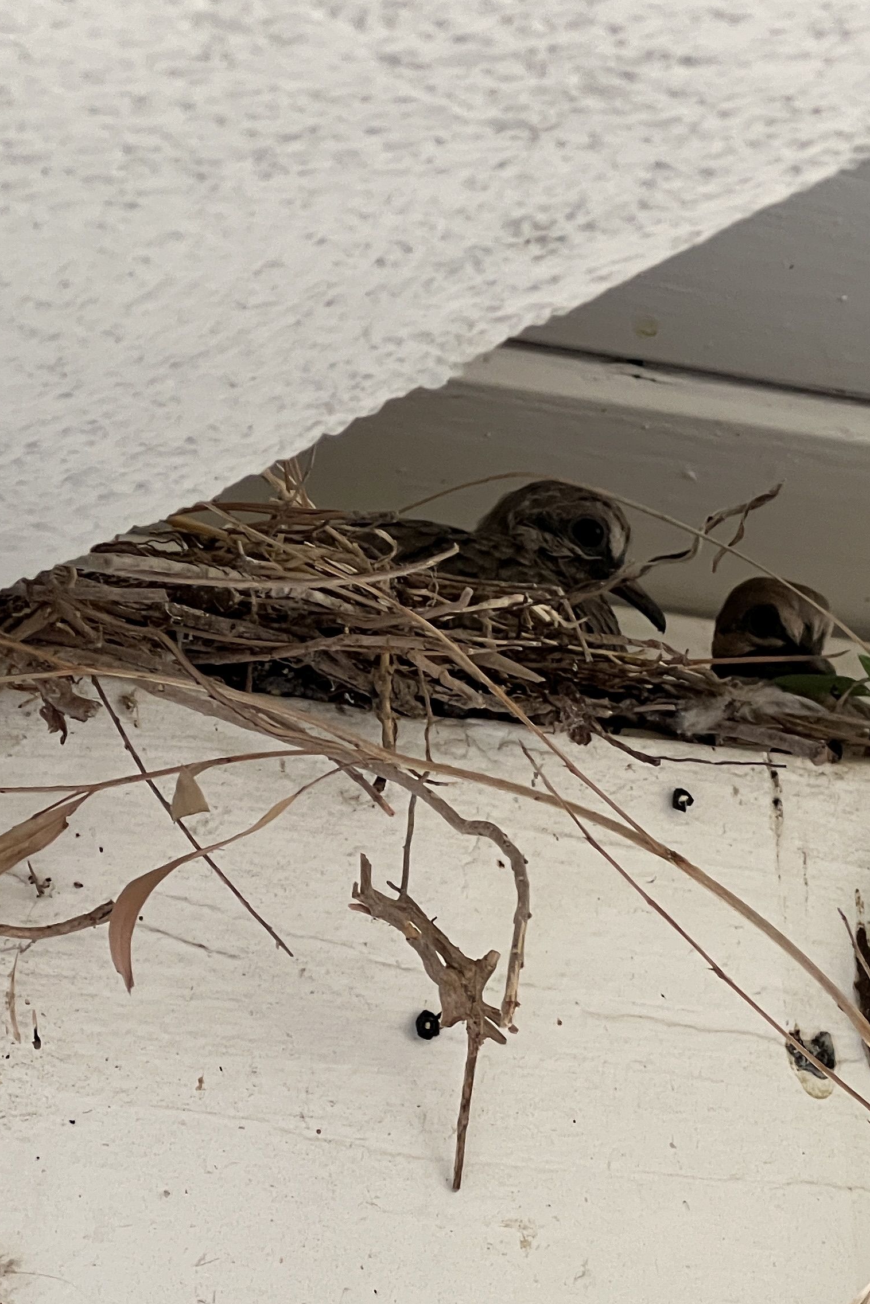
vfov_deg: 14.4
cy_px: 706
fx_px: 5147
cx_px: 856
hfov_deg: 9.6
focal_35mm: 142
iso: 125
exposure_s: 1/99
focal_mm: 9
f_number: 2.8
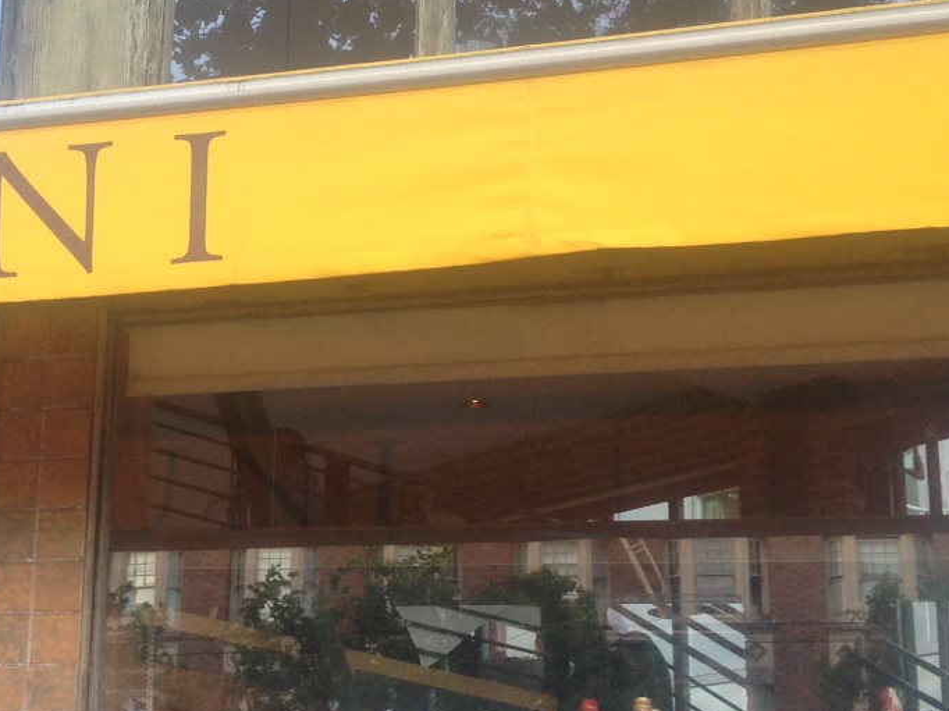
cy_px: 458
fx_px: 2165
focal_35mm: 79
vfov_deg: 18.6
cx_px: 51
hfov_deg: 23.9
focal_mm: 4.13
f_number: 2.4
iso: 64
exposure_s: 1/40
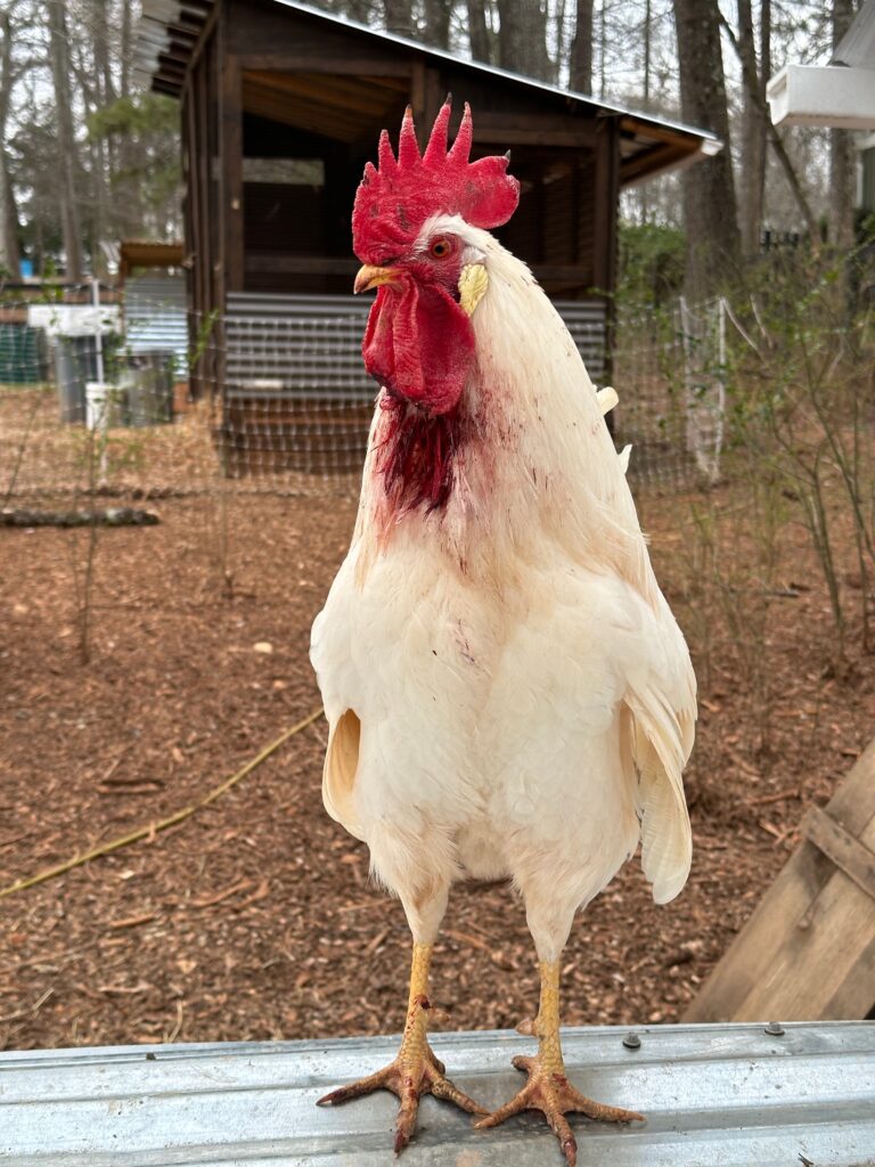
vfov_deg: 39.7
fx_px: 1618
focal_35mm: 48
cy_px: 584
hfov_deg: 30.3
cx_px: 438
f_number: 1.78
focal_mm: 6.86
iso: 64
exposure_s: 1/681
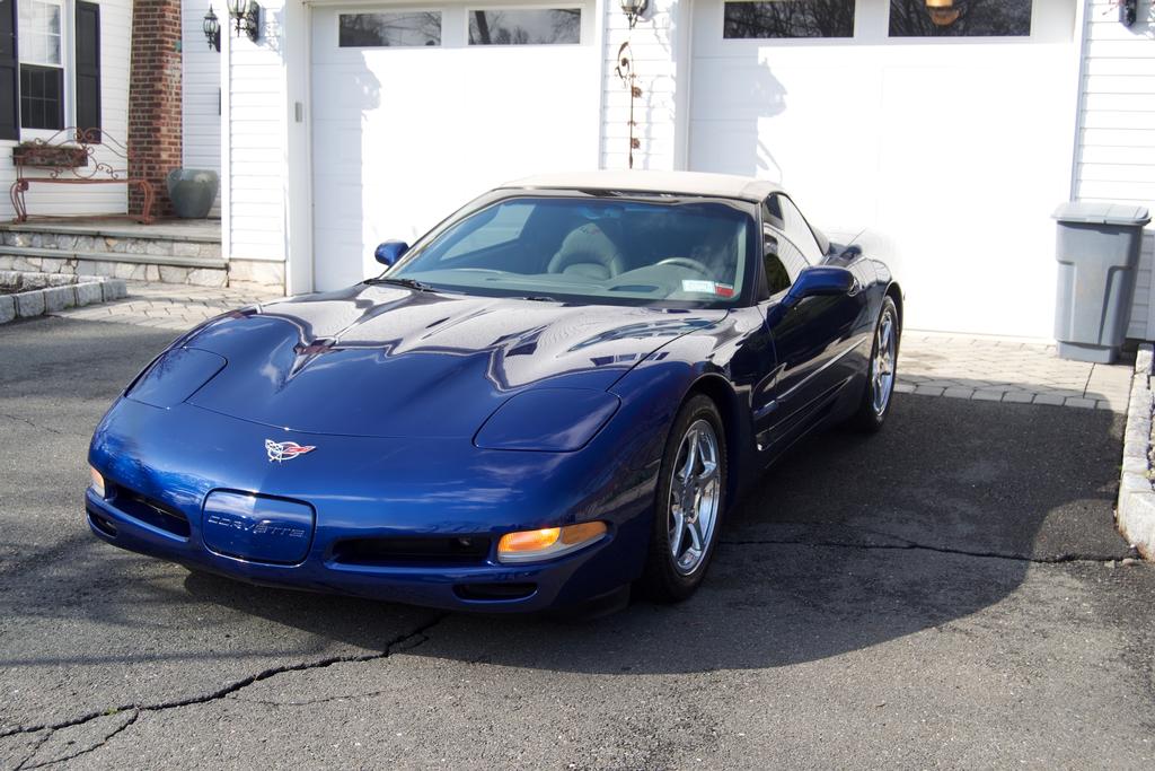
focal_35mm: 42
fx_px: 1348
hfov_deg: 46.4
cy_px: 386
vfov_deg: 31.9
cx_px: 578
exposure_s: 1/200
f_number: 6.3
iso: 100
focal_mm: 28
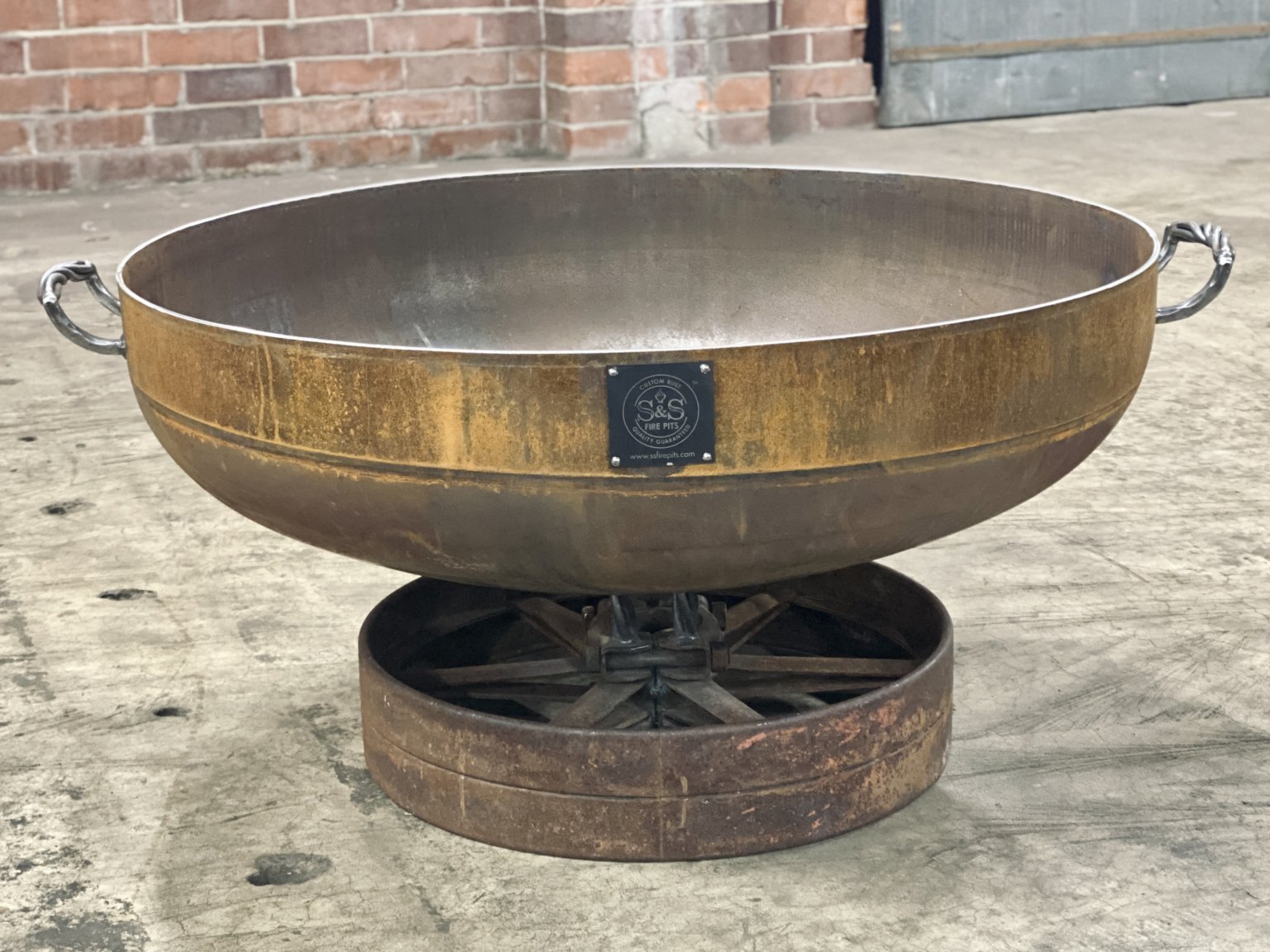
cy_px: 476
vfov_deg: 28.0
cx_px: 635
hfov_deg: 36.8
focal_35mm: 52
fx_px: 1908
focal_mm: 6
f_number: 2
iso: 640
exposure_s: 1/15
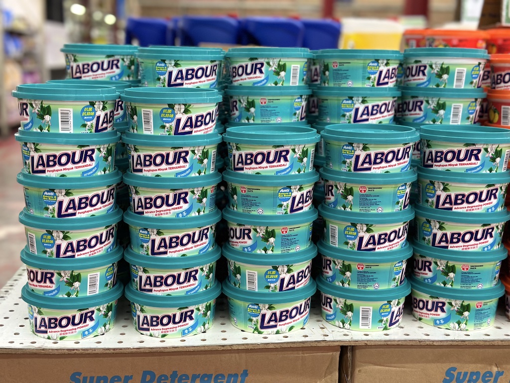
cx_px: 255
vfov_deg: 30.3
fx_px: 707
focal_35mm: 48
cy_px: 192
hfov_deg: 39.7
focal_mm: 6.86
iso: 250
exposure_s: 1/60
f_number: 1.78
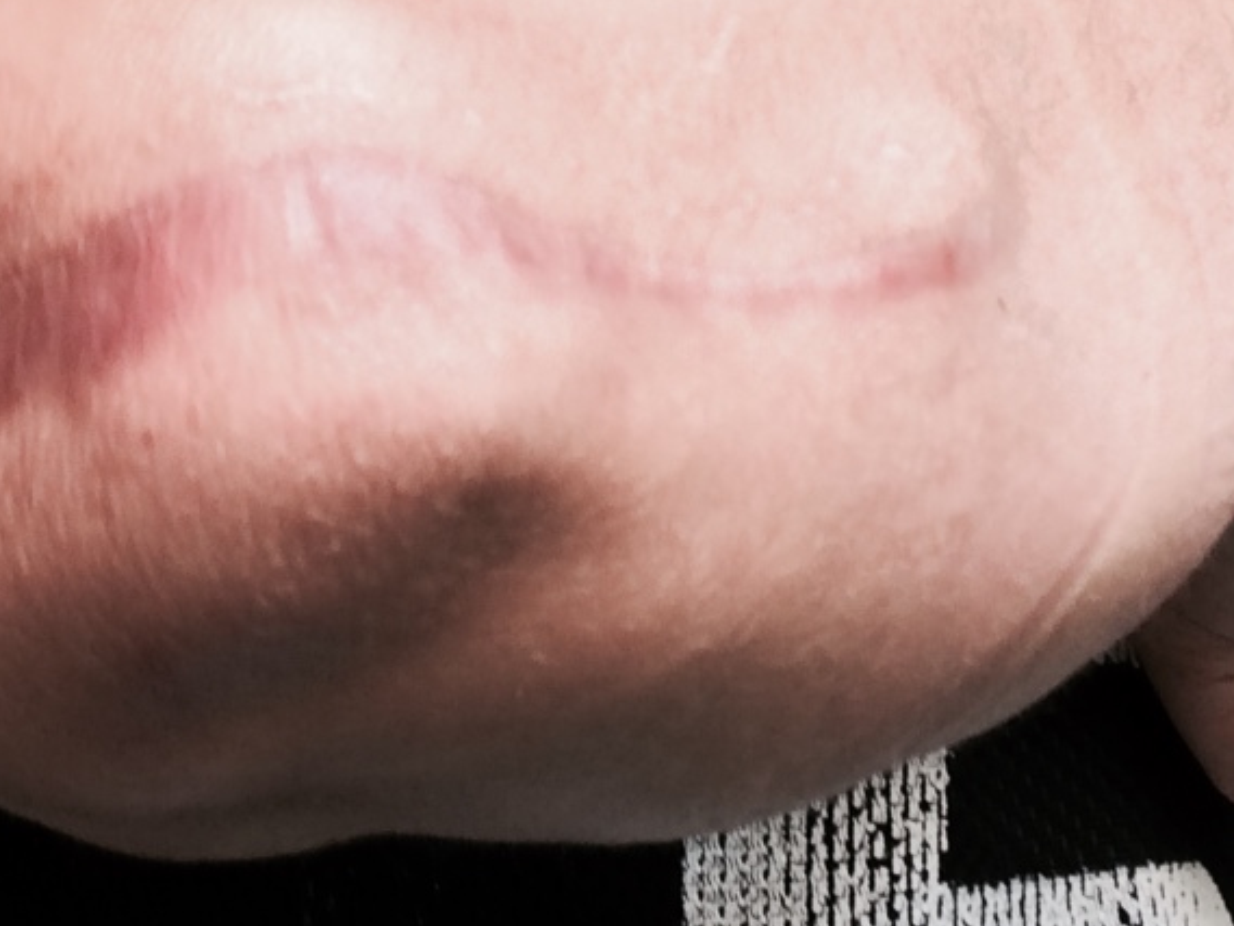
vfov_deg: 13.4
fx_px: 3851
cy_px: -165
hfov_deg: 18.0
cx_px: 252
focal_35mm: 108
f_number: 2.2
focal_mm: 4.12
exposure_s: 1/40
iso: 40
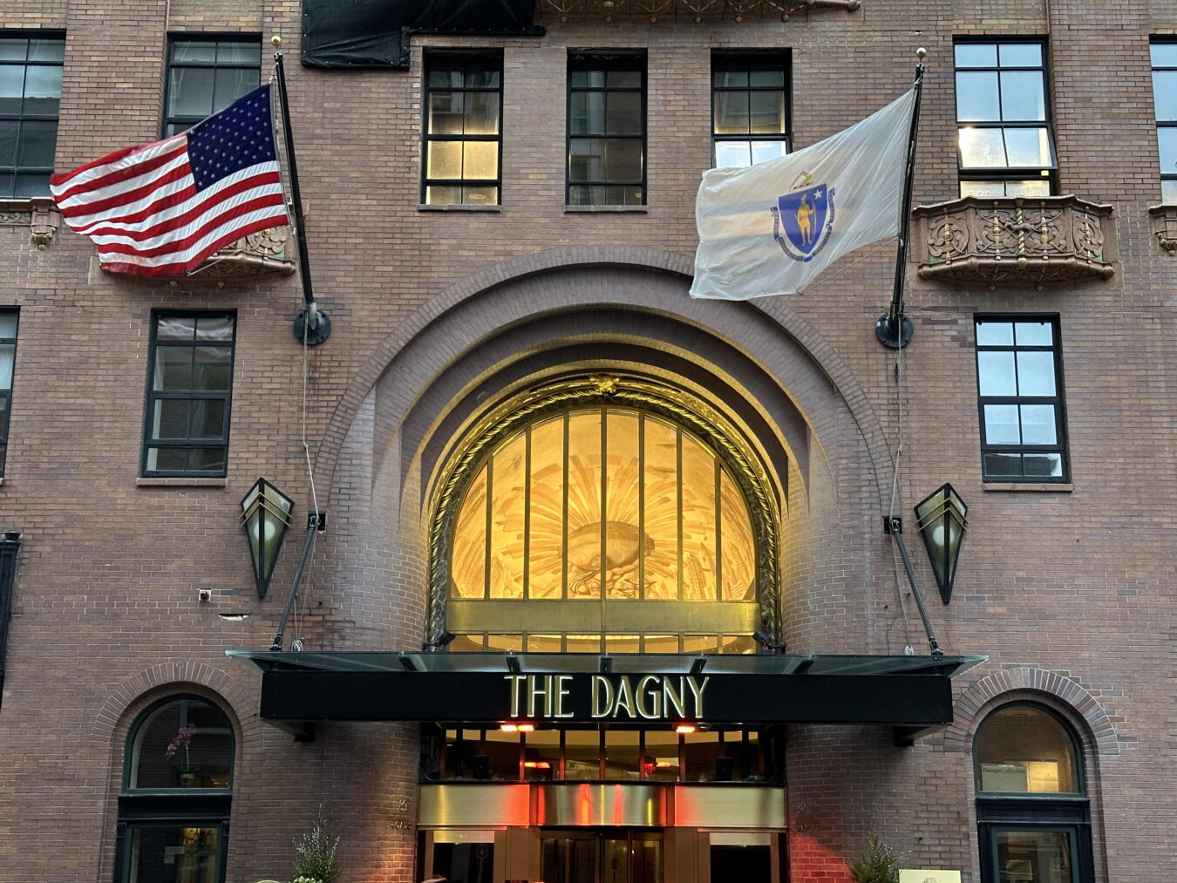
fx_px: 1632
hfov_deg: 39.7
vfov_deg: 30.3
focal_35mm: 48
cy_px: 442
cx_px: 588
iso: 250
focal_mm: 6.86
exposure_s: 1/40
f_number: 1.78
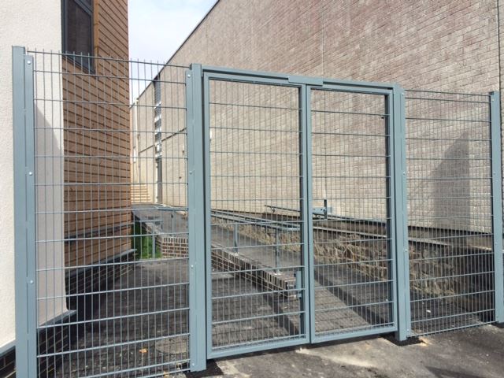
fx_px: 422
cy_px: 189
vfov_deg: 48.2
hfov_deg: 61.7
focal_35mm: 29
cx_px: 252
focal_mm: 4.15
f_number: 2.2
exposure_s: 1/1325
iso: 32
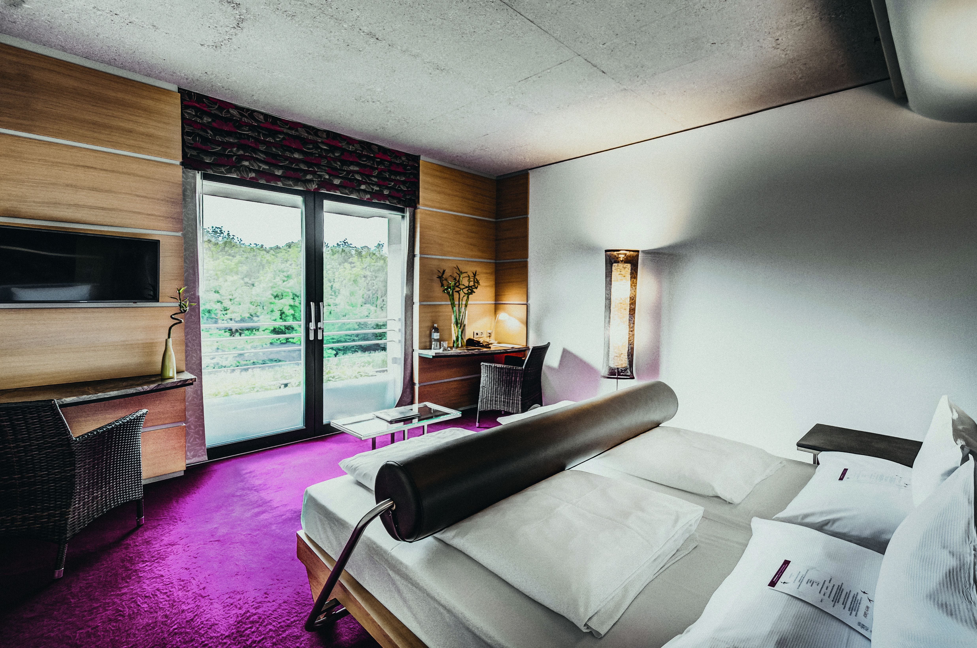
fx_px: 406
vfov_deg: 77.1
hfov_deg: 100.5
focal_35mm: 15
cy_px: 324
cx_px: 488
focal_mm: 10
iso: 100
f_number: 7.1
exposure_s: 1/8
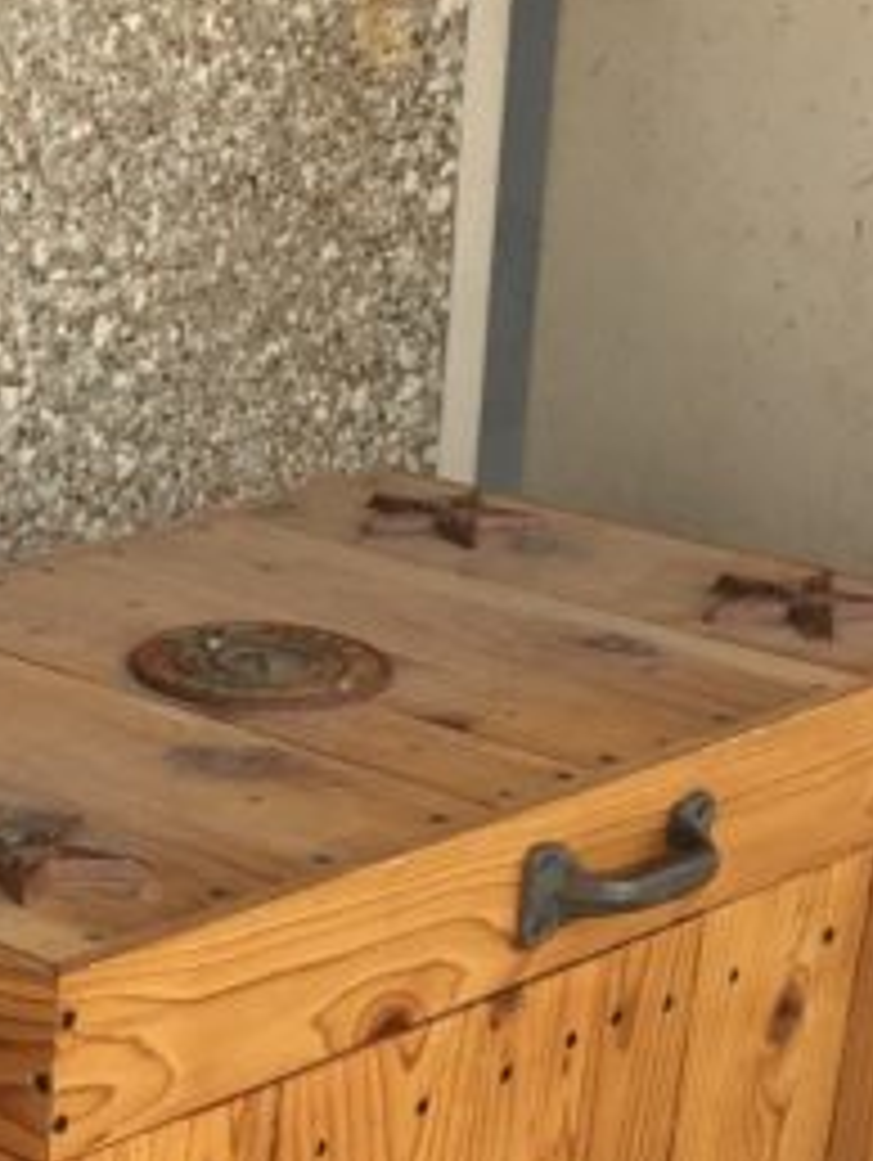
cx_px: -270
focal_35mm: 115
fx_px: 3861
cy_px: 1552
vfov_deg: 16.1
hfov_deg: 12.5
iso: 32
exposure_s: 1/304
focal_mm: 4.15
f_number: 2.2
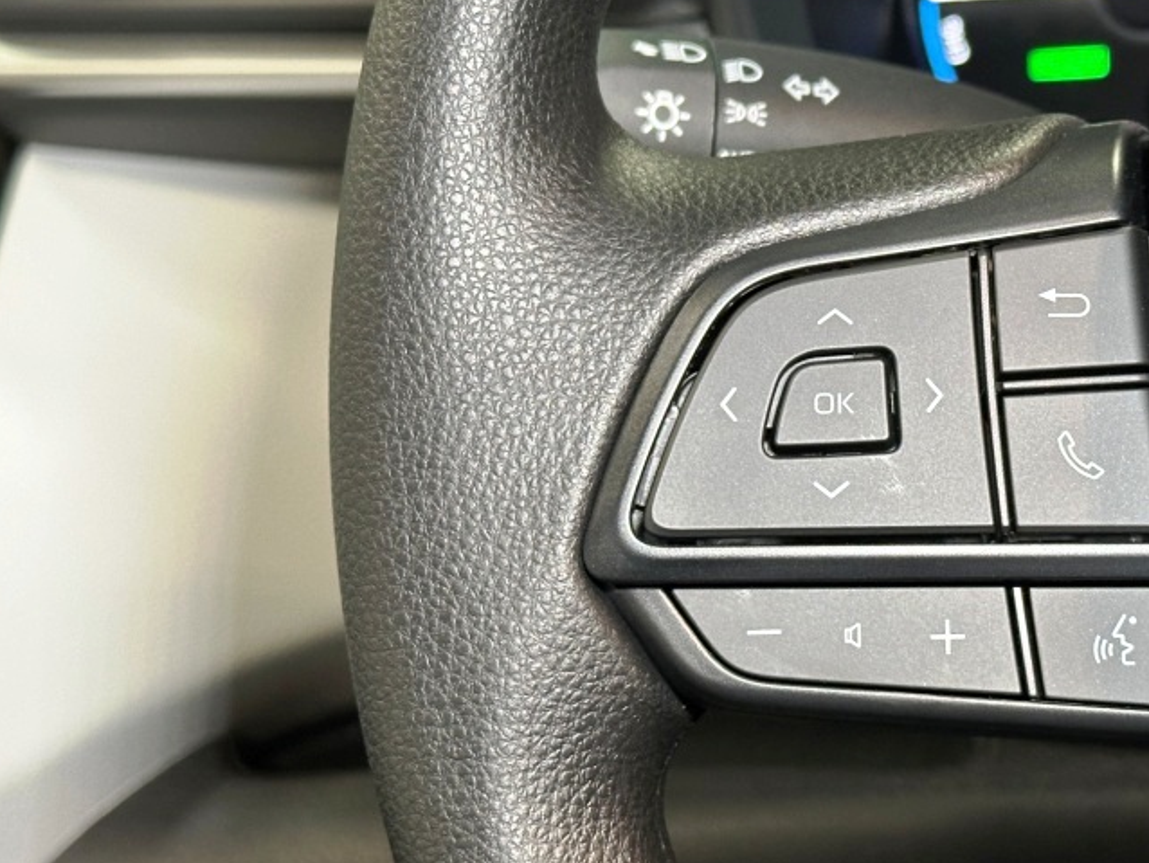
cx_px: 877
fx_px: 2557
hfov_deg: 25.0
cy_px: 355
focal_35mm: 77
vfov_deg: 19.1
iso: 320
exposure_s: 1/40
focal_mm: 6.86
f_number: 1.78
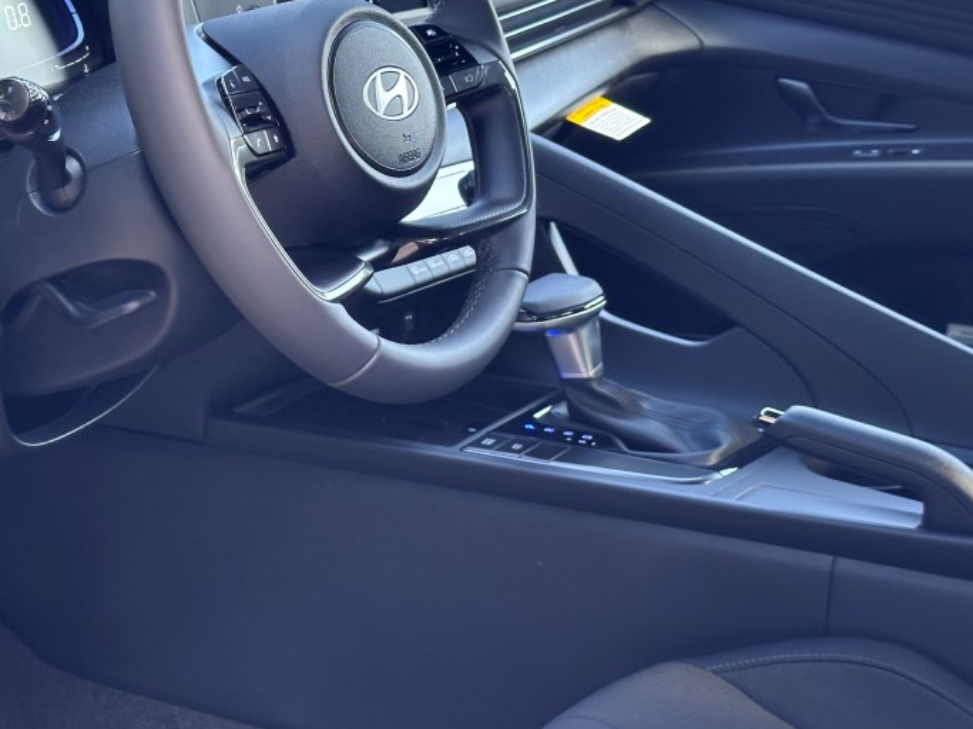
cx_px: 318
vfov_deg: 20.4
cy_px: 315
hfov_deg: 26.9
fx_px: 2023
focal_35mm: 72
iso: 100
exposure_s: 1/60
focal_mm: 6.86
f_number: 1.78
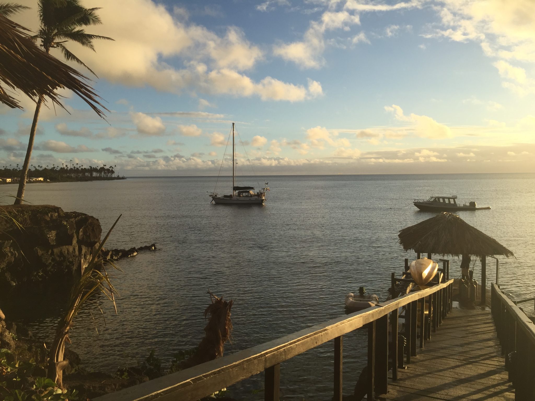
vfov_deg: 48.2
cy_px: 200
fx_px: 448
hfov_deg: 61.7
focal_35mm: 29
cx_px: 268
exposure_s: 1/1522
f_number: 2.2
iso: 32
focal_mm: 4.15
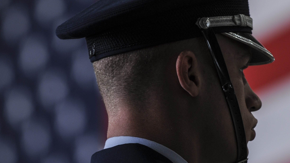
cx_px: 205
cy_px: 88
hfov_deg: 5.9
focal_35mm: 365
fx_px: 2807
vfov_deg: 3.3
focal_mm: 200
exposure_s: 1/80
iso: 320
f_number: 4.5
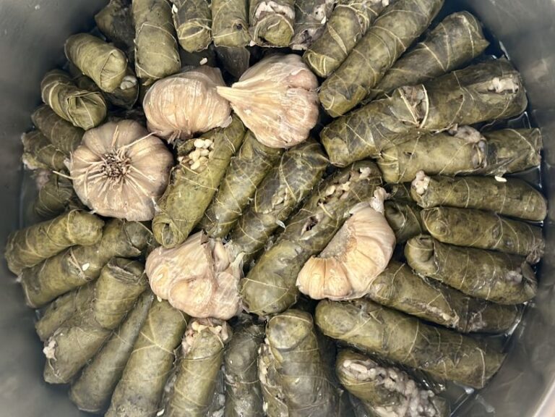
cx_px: 278
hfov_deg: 63.4
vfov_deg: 49.7
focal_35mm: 28
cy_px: 208
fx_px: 449
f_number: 1.78
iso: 640
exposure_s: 1/40
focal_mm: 6.86
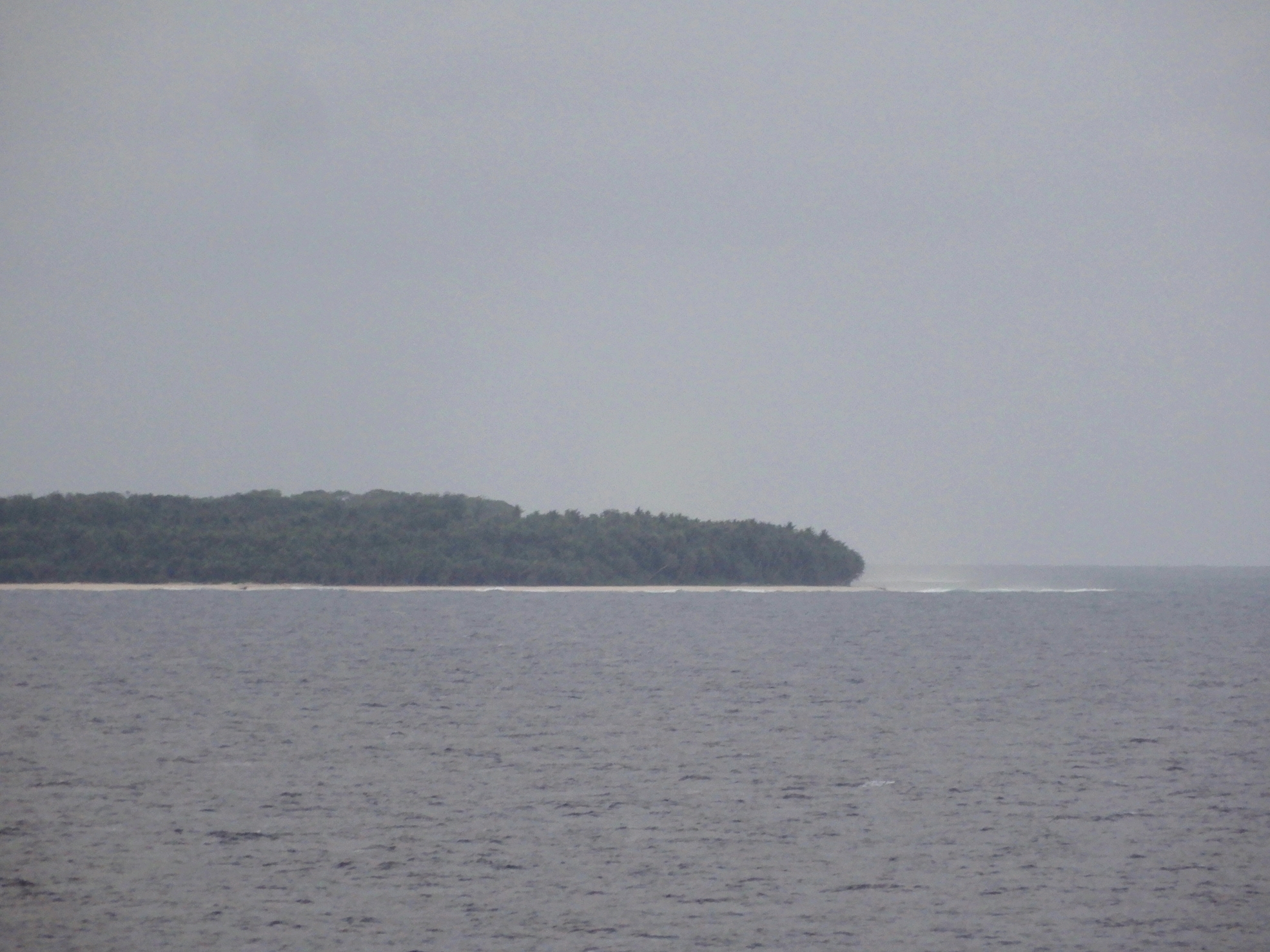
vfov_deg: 1.8
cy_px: 476
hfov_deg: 2.4
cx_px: 635
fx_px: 30814
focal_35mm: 840
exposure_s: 1/80
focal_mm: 151
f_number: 6.9
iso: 400
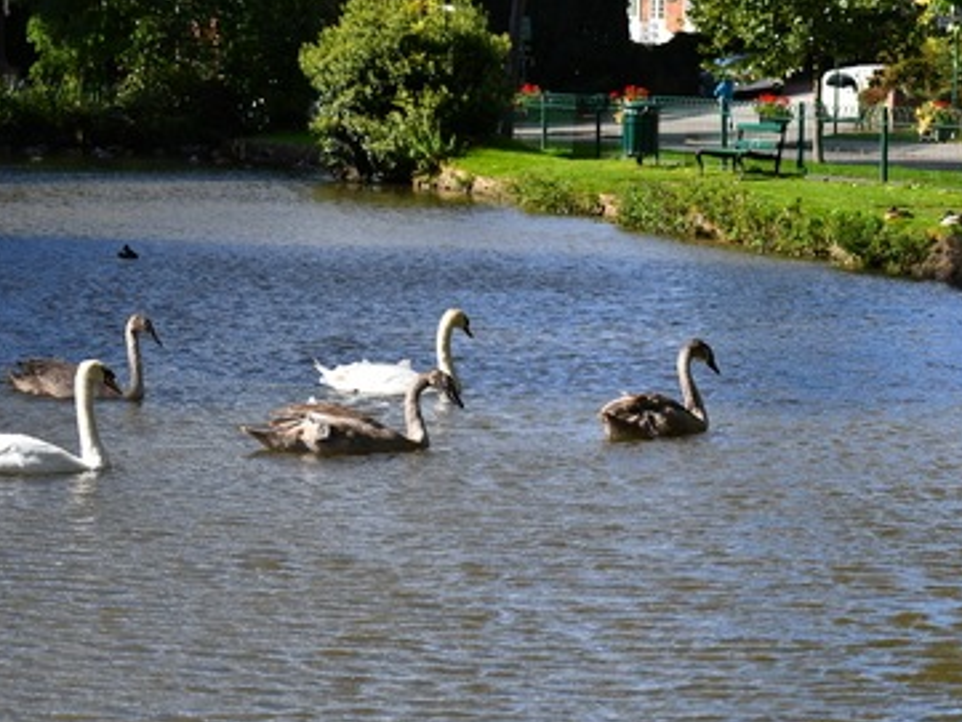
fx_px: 3475
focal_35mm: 125
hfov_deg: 15.8
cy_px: 386
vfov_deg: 11.9
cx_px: 438
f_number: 5.6
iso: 320
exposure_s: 1/1600
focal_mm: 70
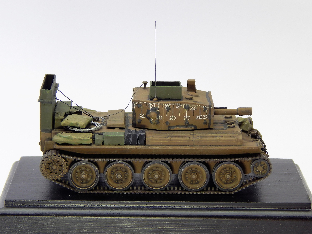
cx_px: 156
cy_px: 117
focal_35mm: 115
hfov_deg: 17.1
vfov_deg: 12.9
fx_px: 1036
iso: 125
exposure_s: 1/30
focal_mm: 20.5
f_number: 4.6
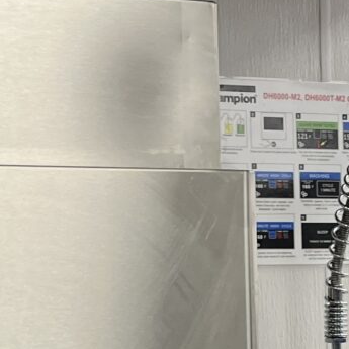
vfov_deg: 12.9
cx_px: 291
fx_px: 1460
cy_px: 522
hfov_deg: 13.5
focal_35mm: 128
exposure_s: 1/120
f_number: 1.6
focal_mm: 5.1
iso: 100
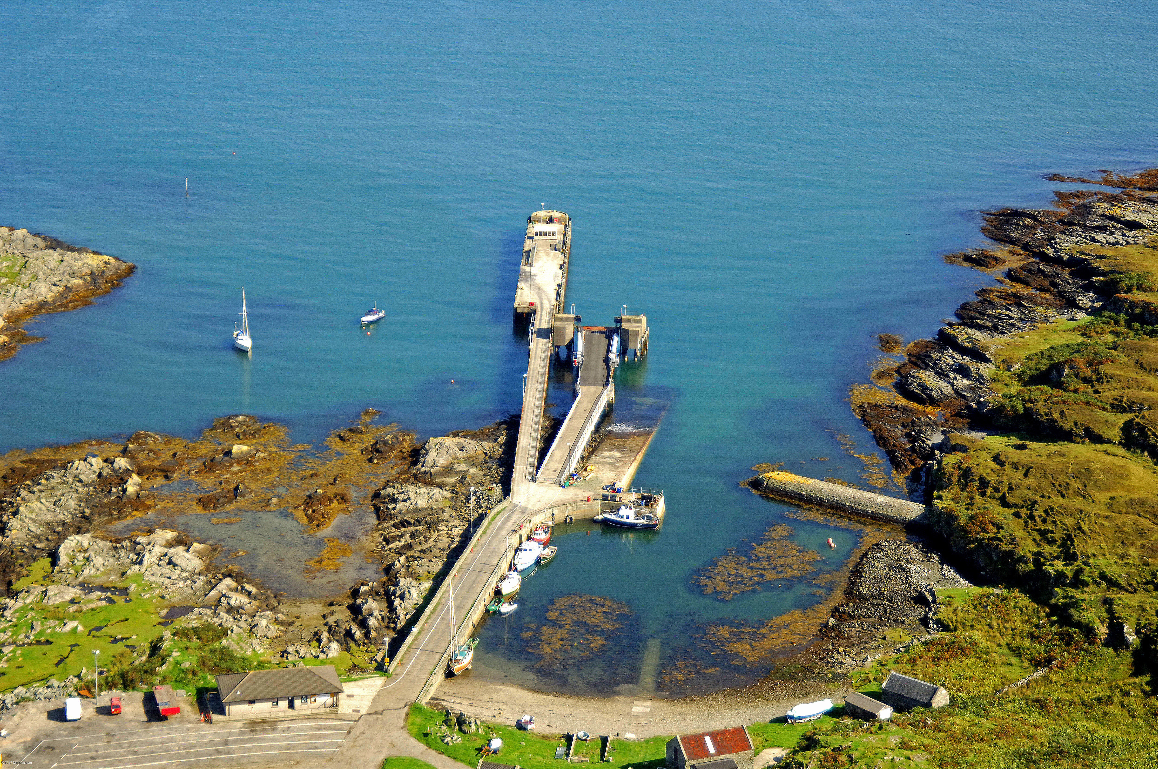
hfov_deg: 24.6
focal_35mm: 82
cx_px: 579
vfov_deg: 16.5
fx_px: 2650
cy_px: 384
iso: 400
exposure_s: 1/1000
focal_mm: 55
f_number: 5
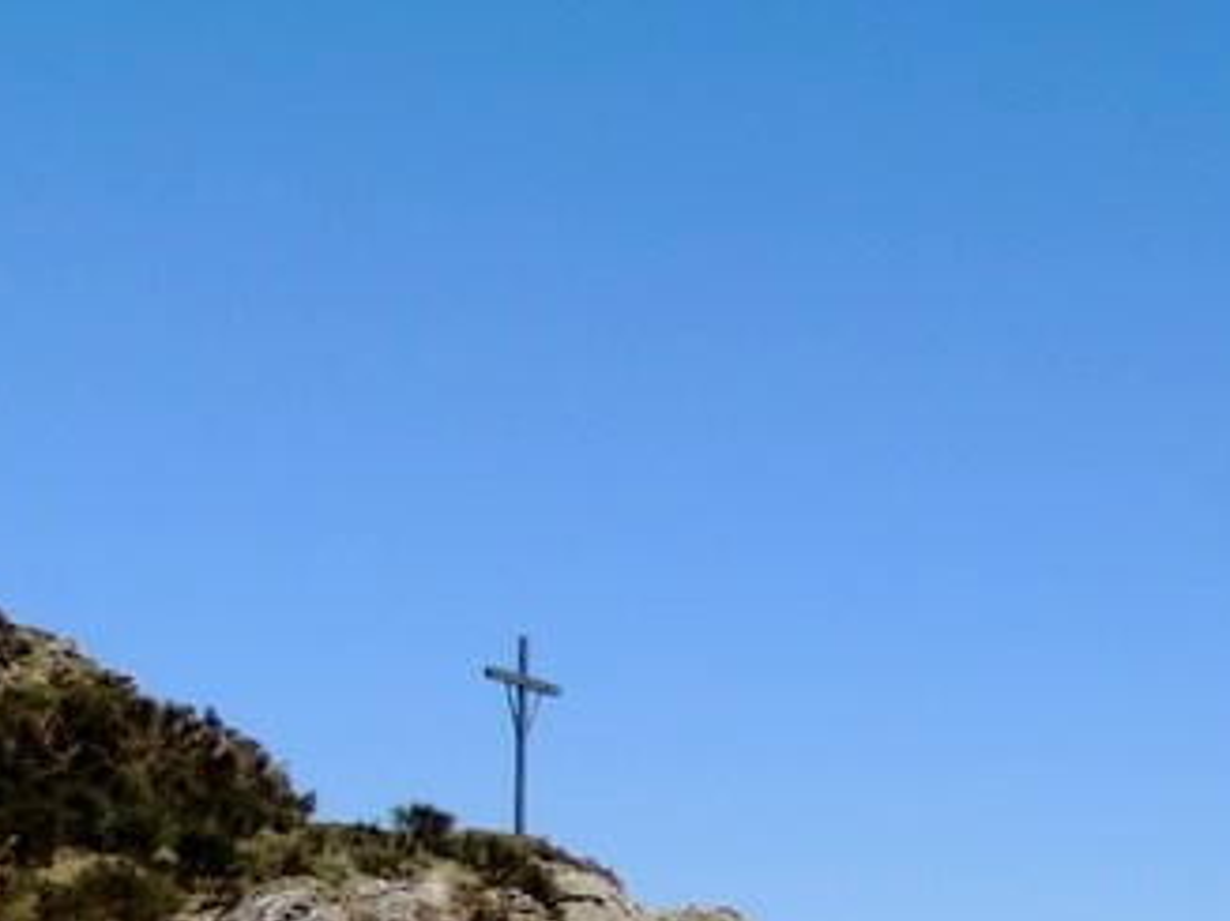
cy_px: 1083
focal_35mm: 88
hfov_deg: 18.4
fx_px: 3126
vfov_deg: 16.2
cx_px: 2091
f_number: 3.3
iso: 100
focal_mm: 4.3
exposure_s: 1/1250
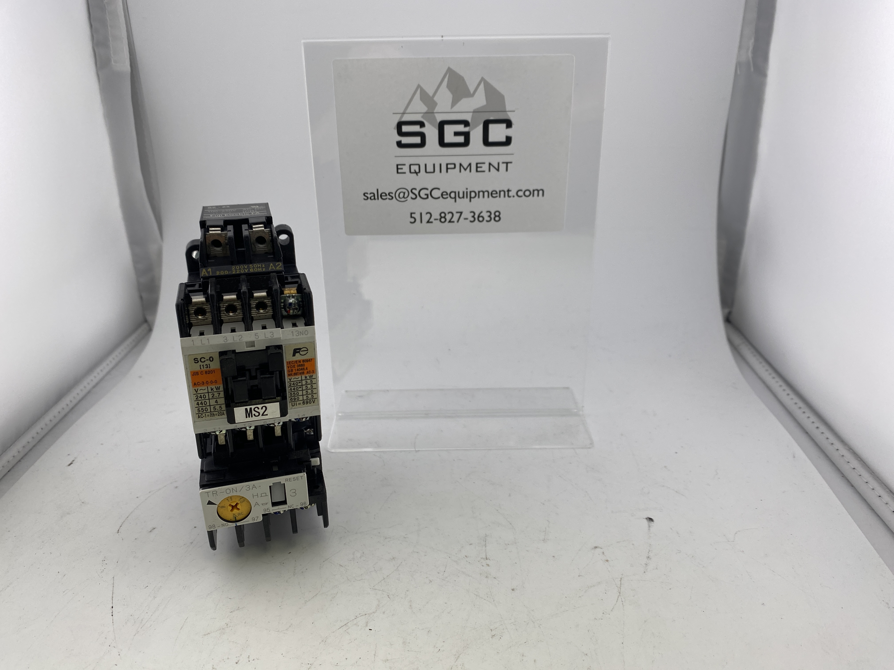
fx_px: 671
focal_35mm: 26
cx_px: 447
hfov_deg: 67.3
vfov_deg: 53.1
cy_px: 335
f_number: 1.8
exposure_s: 1/120
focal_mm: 4.25
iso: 32
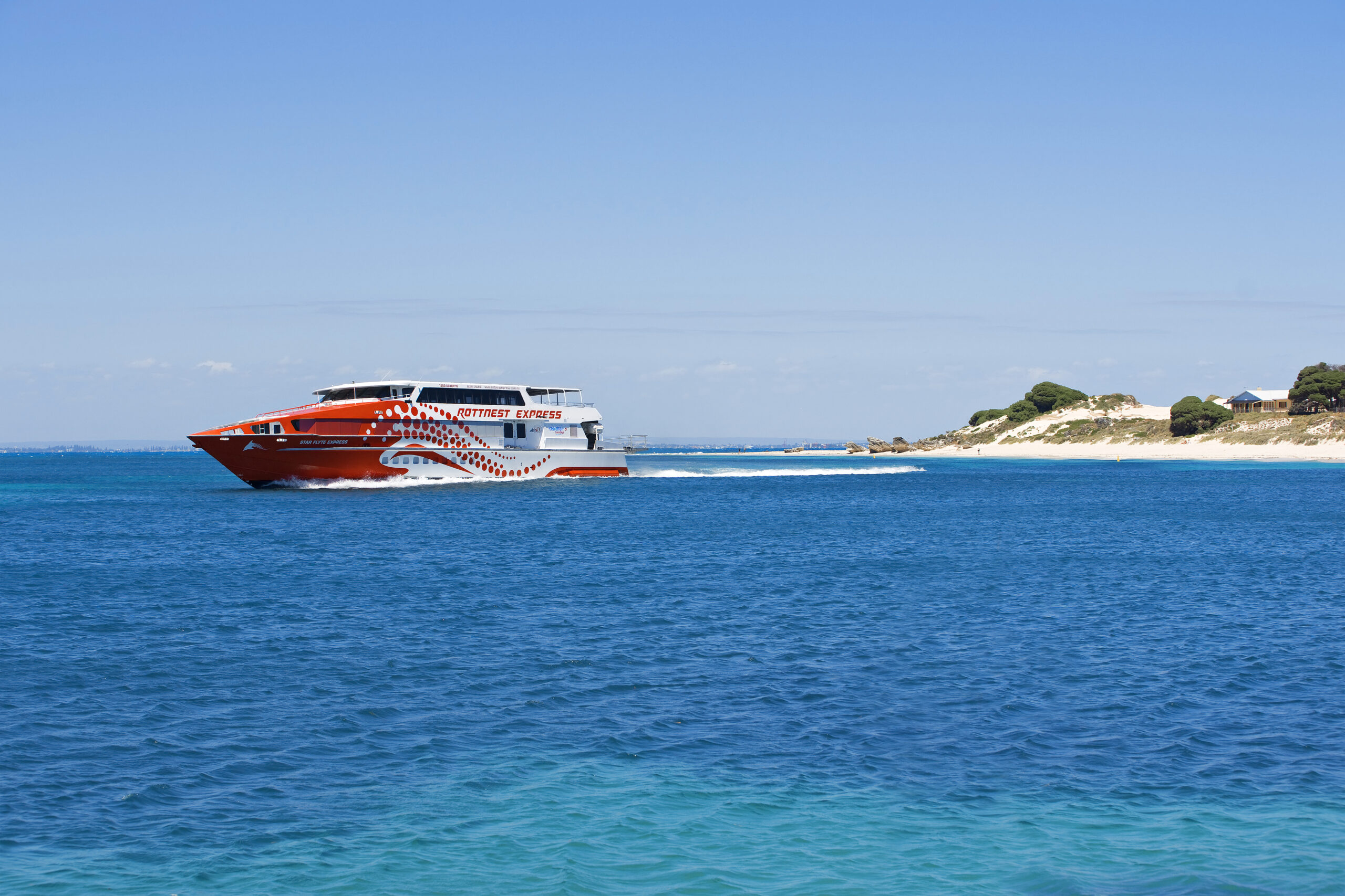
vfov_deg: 19.5
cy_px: 448
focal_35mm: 70
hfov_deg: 28.8
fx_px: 2615
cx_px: 672
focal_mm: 70
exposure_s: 1/640
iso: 100
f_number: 6.3
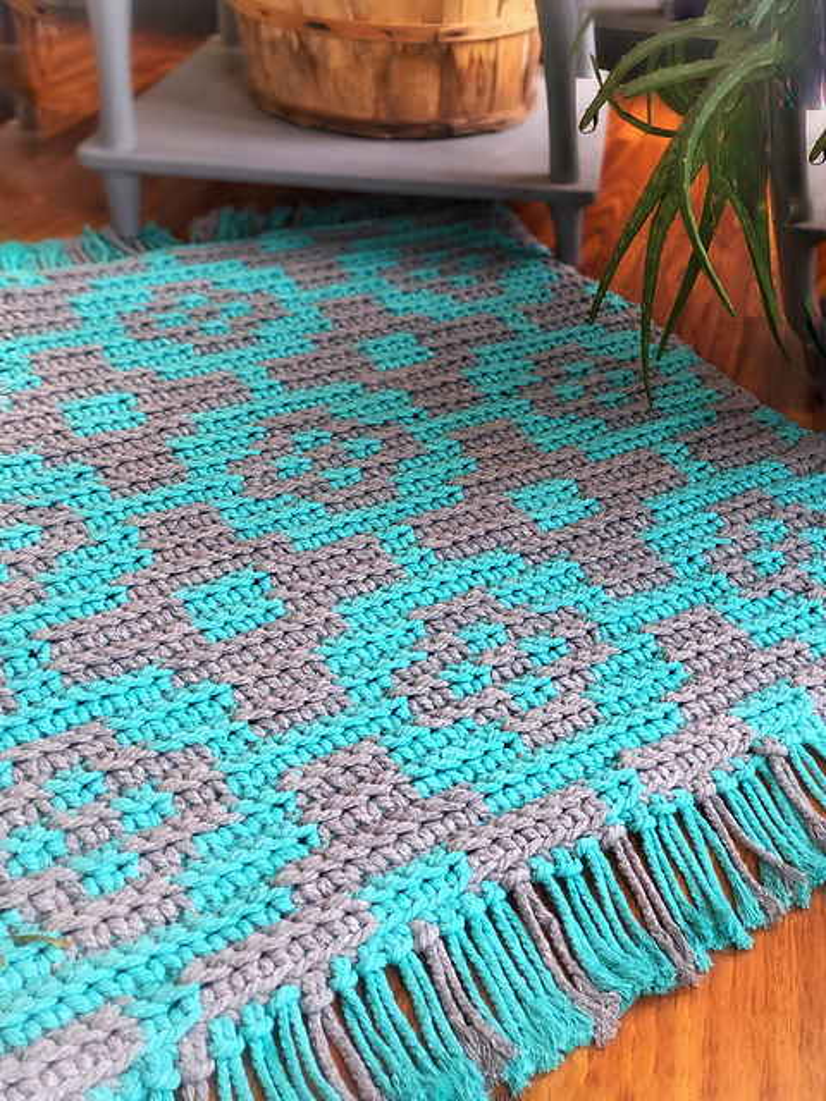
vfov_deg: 33.8
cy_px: 550
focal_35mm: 57
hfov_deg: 25.7
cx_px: 413
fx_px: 1813
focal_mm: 6.6
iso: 100
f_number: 2.8
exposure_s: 1/30
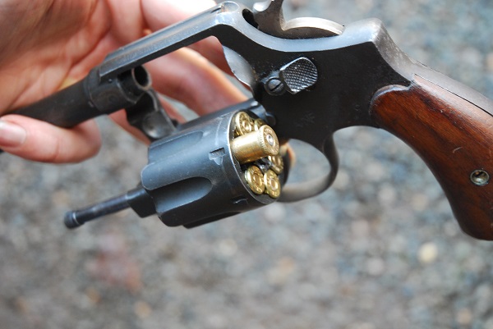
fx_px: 946
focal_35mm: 69
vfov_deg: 19.8
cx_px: 246
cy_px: 164
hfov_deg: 29.2
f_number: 4.5
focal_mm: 46
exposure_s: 1/30
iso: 640
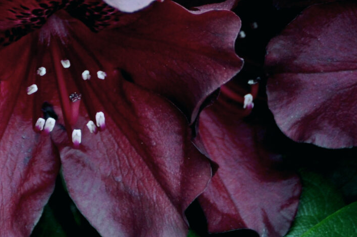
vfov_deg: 3.6
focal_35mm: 382
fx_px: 3782
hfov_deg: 5.4
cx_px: 113
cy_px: -147
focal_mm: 70
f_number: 5
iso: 400
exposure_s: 1/80
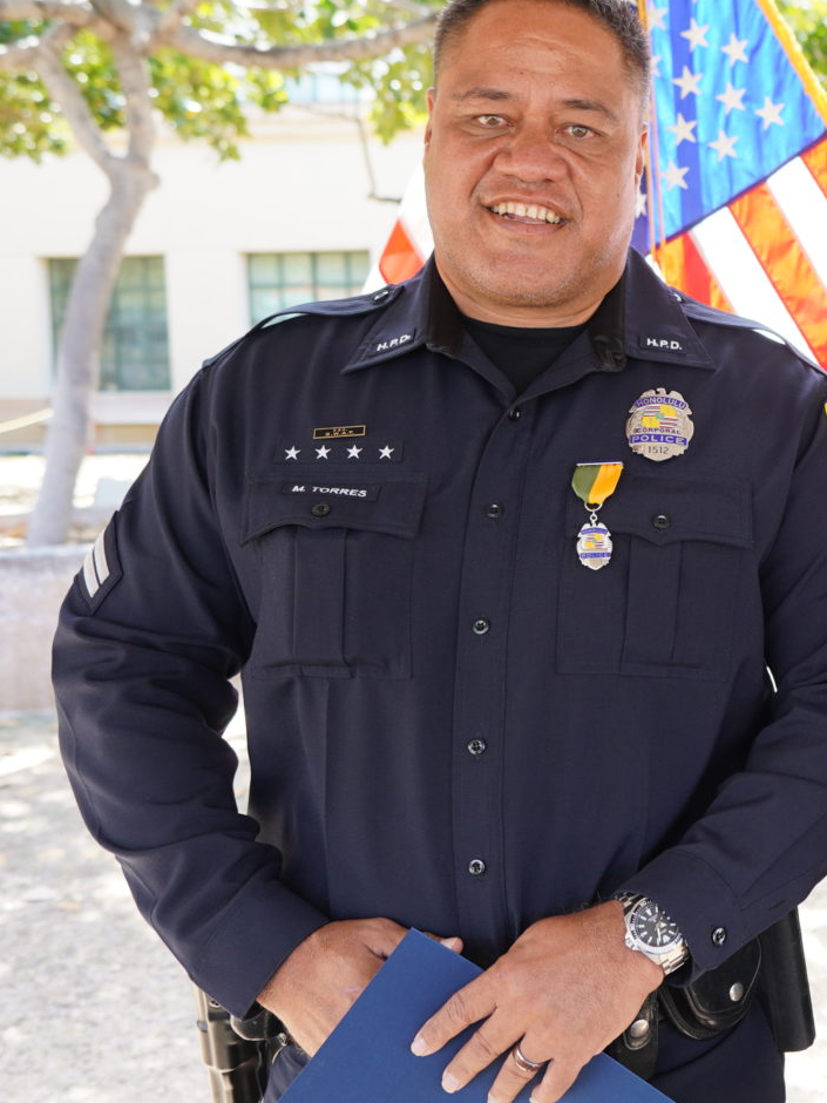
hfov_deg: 24.7
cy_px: 485
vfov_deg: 34.9
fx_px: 1752
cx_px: 921
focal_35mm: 55
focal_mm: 19
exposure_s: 1/200
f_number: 2.8
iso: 160
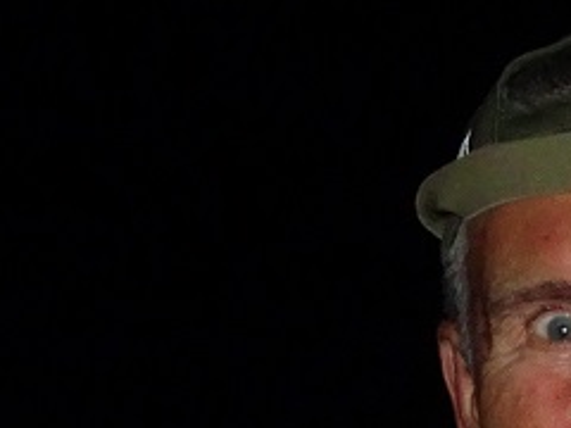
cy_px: 856
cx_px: 609
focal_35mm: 120
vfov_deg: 11.2
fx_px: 1979
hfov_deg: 16.0
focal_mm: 4.1
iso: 1000
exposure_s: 1/8
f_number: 3.5
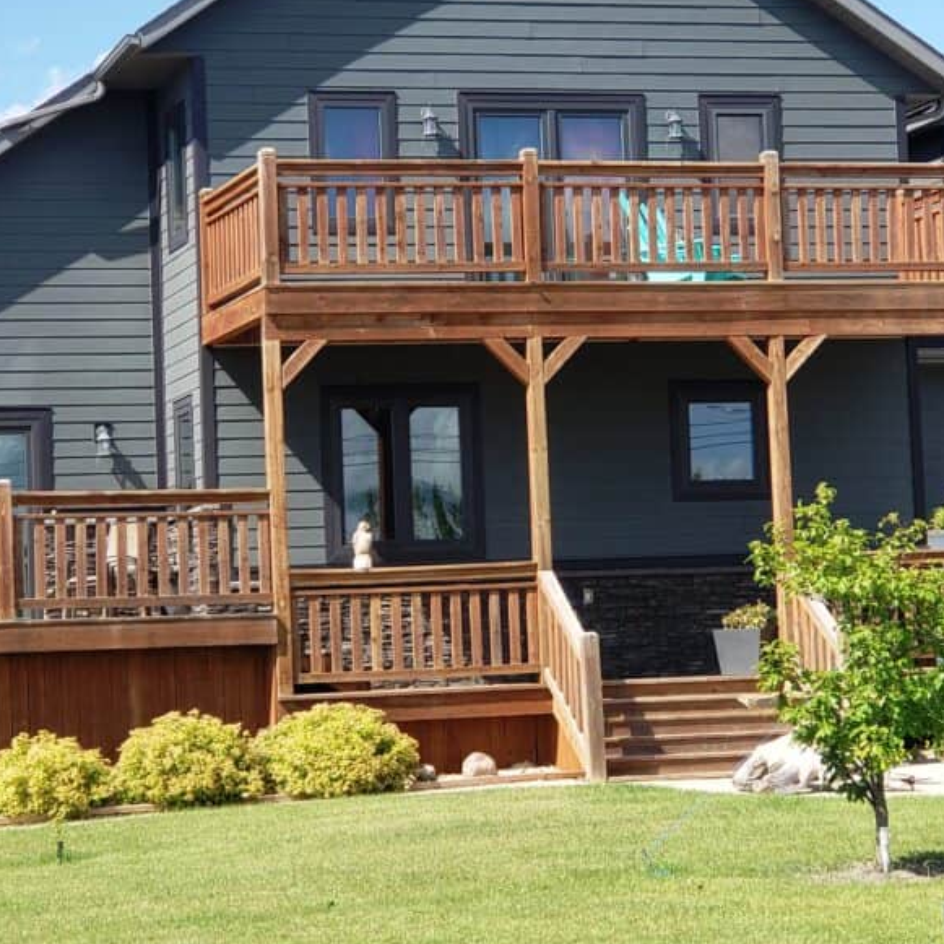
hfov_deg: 21.4
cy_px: 450
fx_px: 2499
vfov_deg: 21.4
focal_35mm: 81
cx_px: 434
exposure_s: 1/433
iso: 32
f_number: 2.4
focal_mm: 6
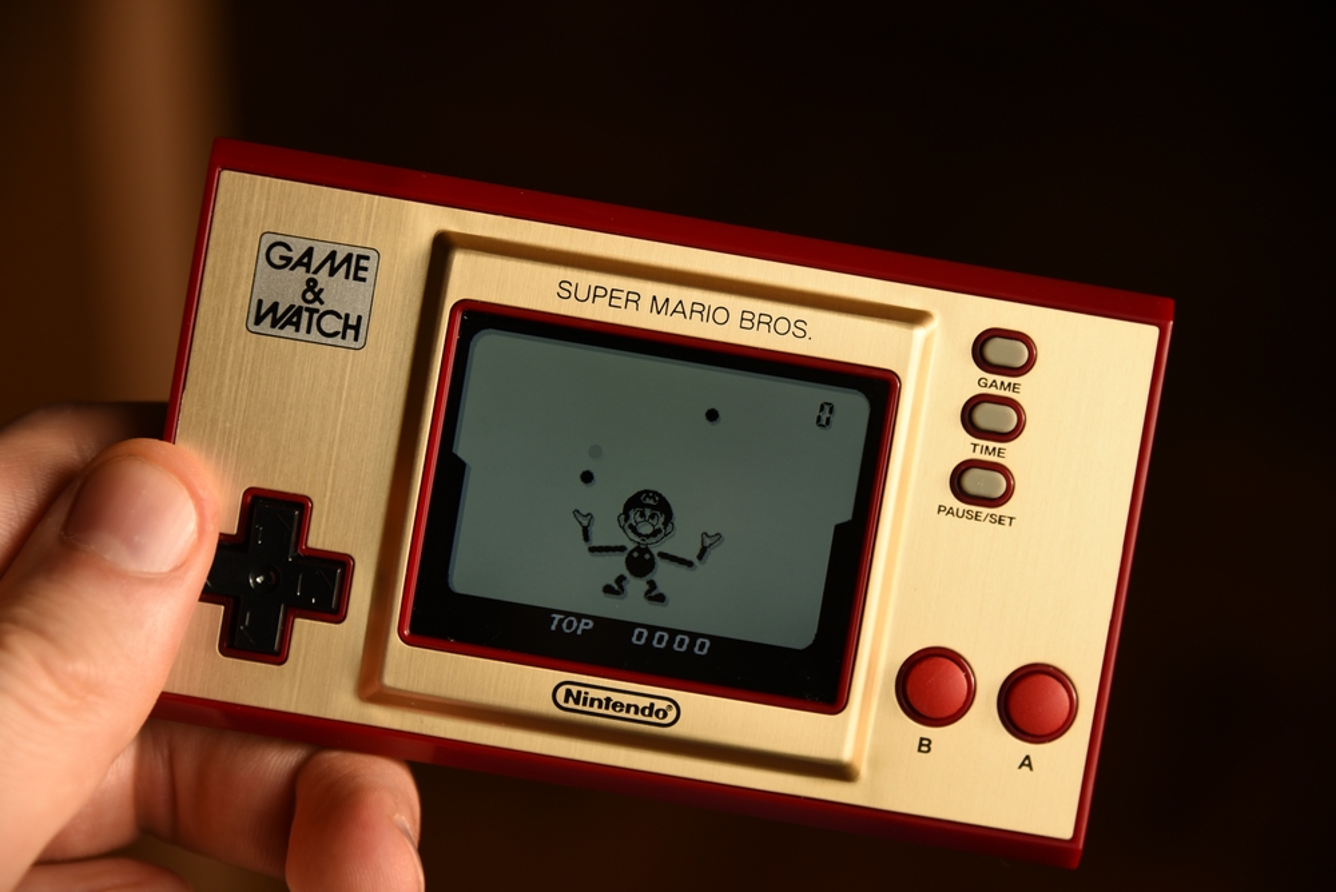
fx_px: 5384
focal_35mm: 145
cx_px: 668
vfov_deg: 9.5
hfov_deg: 14.1
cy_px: 446
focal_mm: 145
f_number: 5.6
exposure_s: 1/80
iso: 360
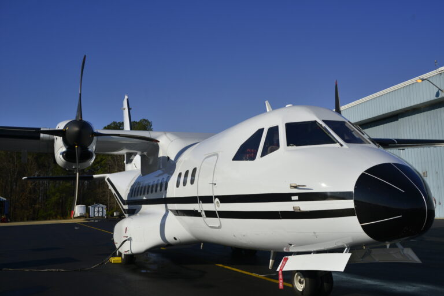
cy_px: 148
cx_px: 222
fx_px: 432
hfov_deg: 54.4
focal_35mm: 35
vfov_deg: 37.9
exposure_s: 1/1250
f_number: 9
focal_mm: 35
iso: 160
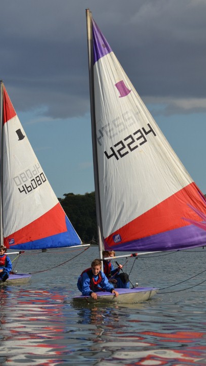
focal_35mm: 158
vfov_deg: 13.6
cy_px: 163
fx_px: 1534
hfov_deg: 7.7
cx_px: 94
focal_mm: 90
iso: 100
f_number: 6.3
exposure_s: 1/640
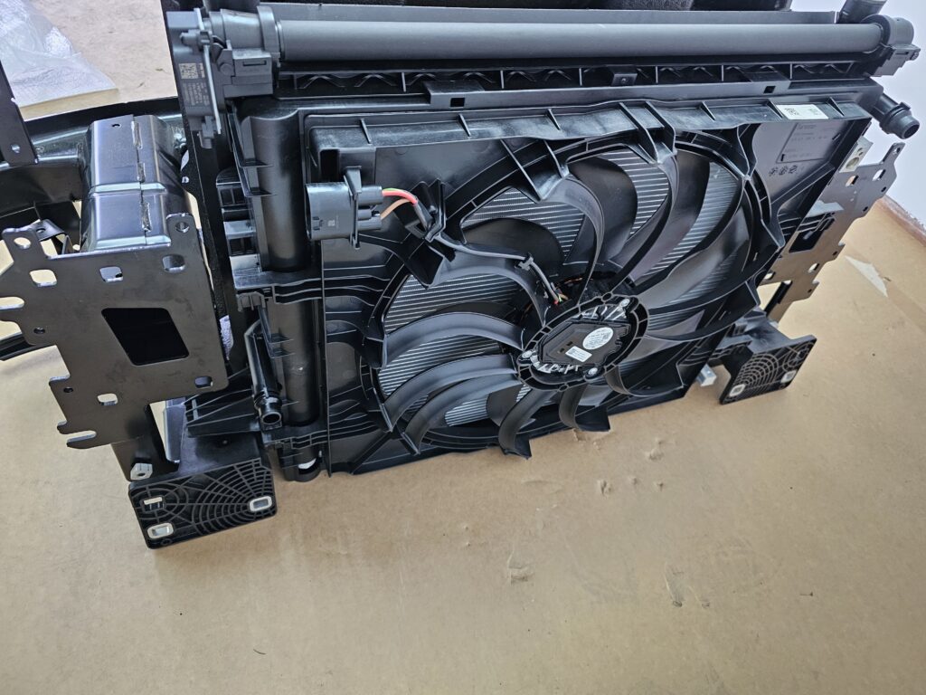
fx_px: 615
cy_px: 348
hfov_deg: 73.9
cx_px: 463
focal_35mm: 23
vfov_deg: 58.9
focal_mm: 6.3
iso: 640
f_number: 1.7
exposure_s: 1/100
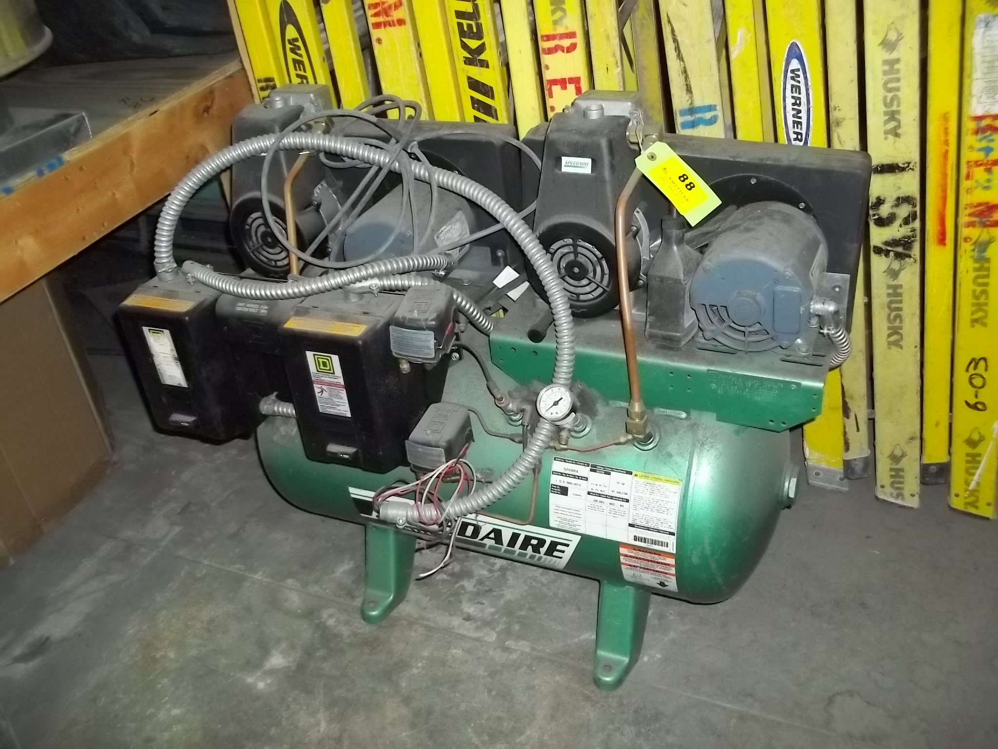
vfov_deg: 44.2
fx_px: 923
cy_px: 374
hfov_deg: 56.8
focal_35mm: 32
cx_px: 499
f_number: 2.9
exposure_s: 1/30
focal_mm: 5.7
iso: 250
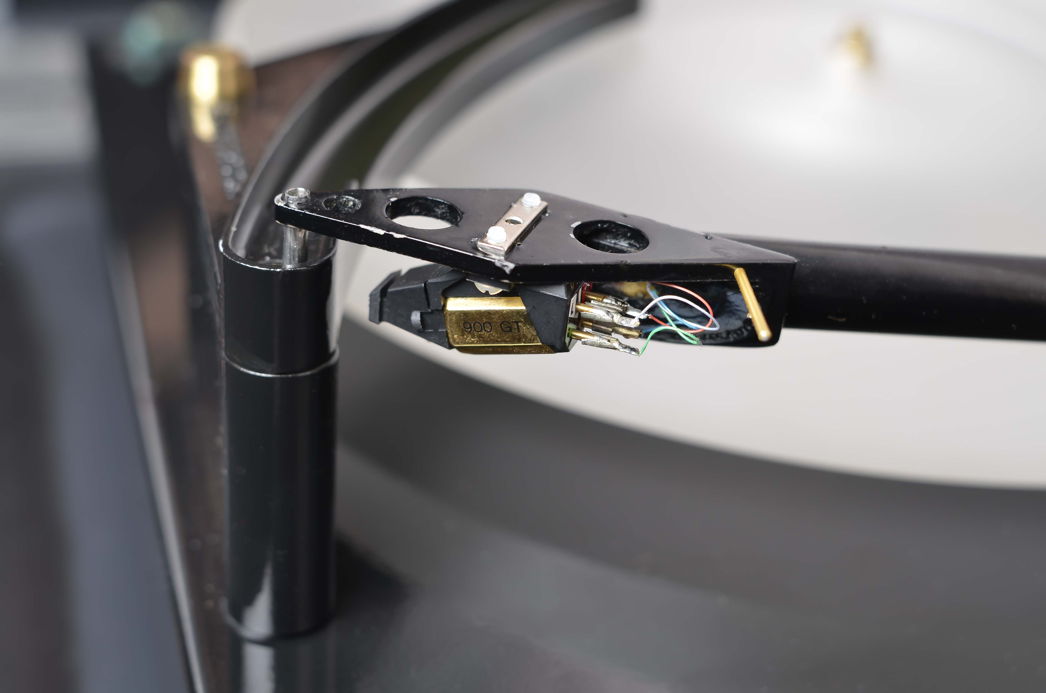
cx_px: 523
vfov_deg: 25.6
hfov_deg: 37.9
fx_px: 1522
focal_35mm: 52
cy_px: 346
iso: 100
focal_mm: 35
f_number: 4
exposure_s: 1/125
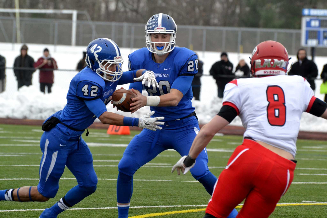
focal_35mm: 360
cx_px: 164
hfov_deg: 5.7
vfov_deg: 3.8
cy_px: 109
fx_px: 3269
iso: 1600
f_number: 5.6
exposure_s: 1/1600
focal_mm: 240
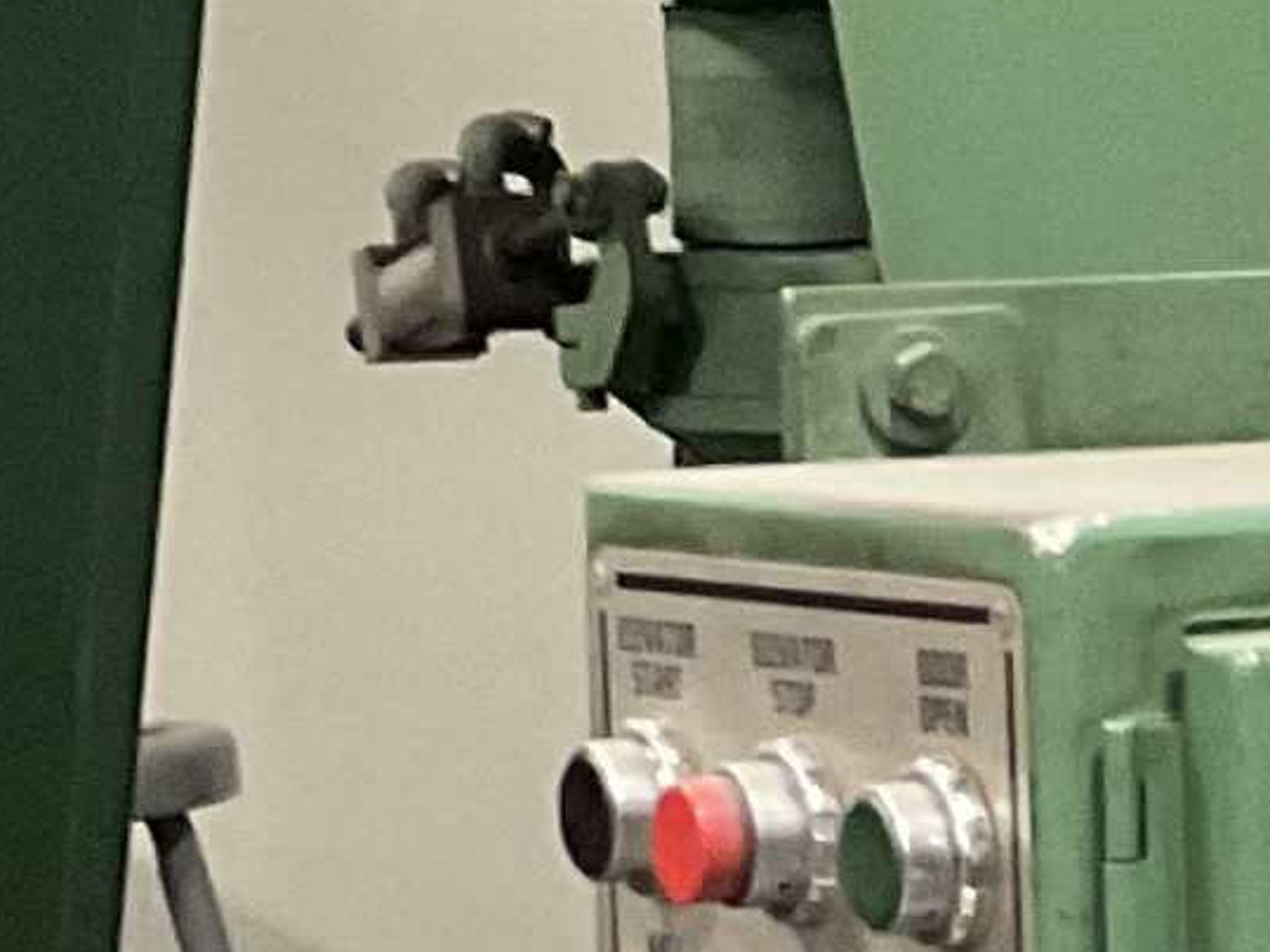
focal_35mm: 217
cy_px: 728
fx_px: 7960
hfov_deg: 8.8
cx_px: 2210
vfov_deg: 6.8
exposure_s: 1/40
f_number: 1.8
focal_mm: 3
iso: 200
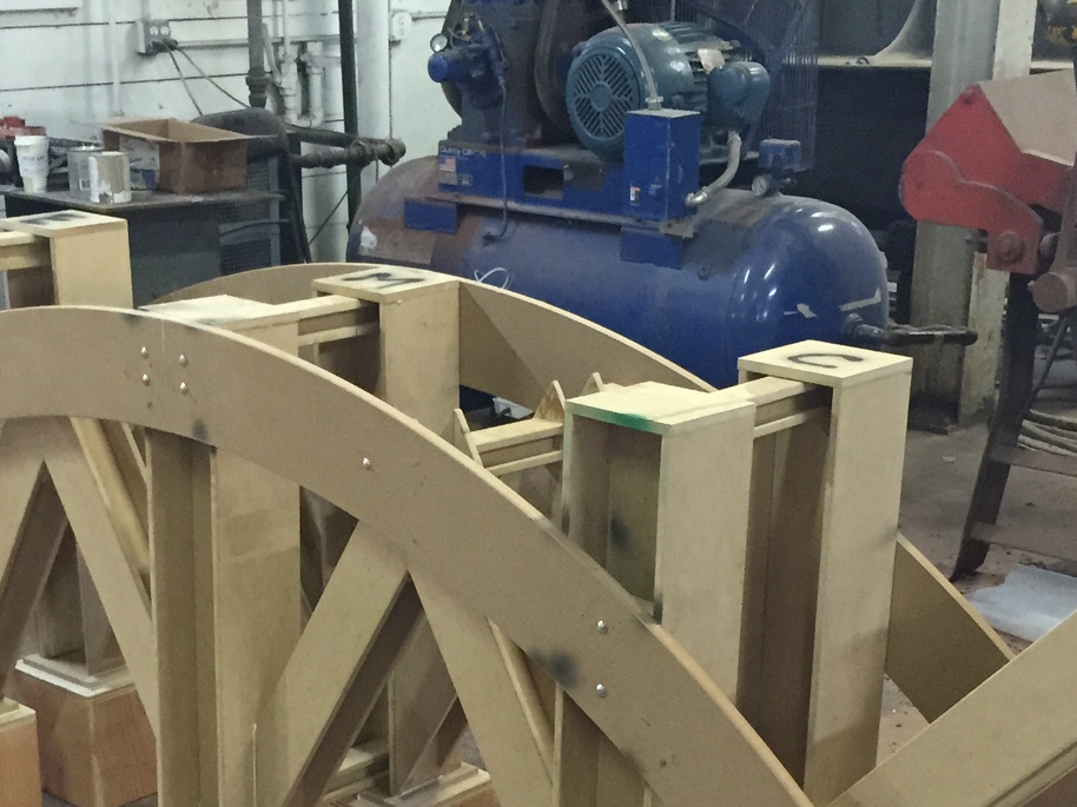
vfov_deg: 22.0
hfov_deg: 29.8
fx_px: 2022
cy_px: 749
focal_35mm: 65
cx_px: 501
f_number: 2.2
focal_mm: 4.15
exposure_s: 1/20
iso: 250
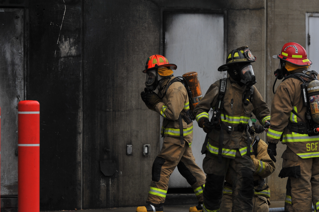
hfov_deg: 9.4
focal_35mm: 220
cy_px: 106
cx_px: 160
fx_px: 1948
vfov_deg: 6.2
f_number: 7.1
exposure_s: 1/250
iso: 250
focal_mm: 220
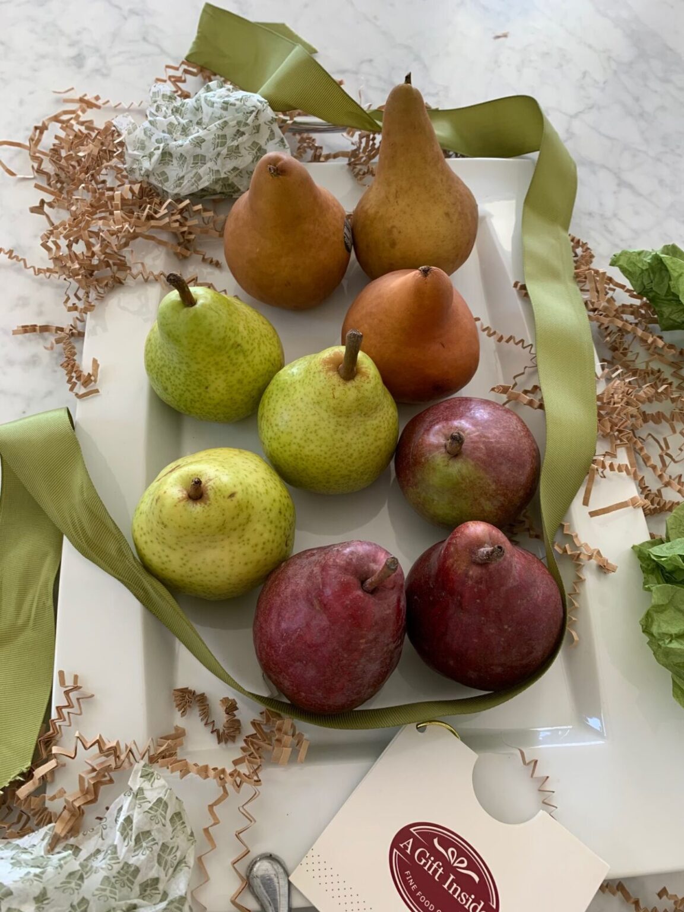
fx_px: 685
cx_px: 342
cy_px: 456
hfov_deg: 53.1
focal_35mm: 26
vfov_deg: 67.3
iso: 80
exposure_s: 1/121
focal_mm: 4.25
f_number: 1.8
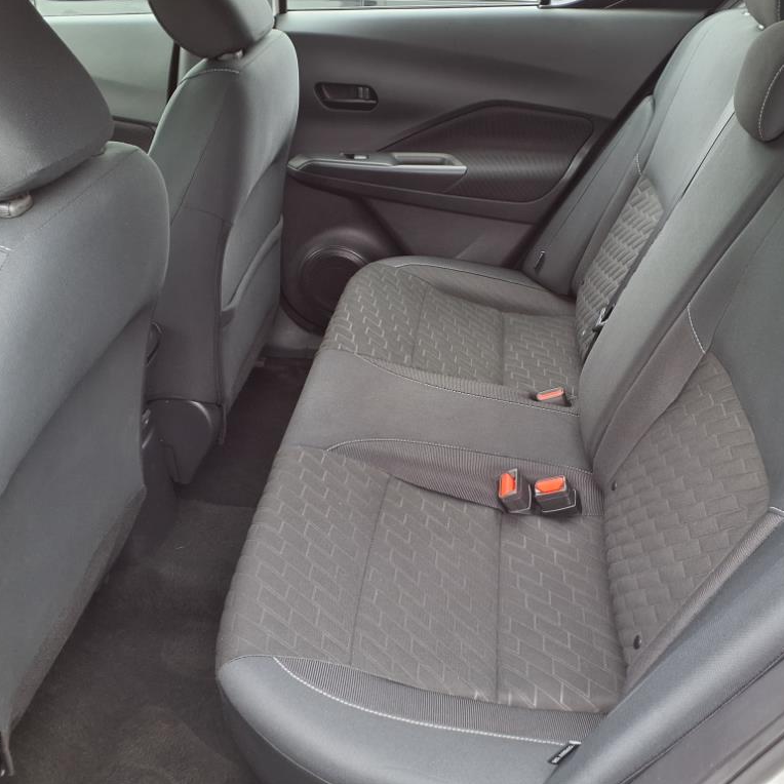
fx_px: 820
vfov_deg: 51.1
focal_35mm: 32
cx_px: 453
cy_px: 392
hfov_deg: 50.9
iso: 80
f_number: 1.9
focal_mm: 3.58
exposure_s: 1/40
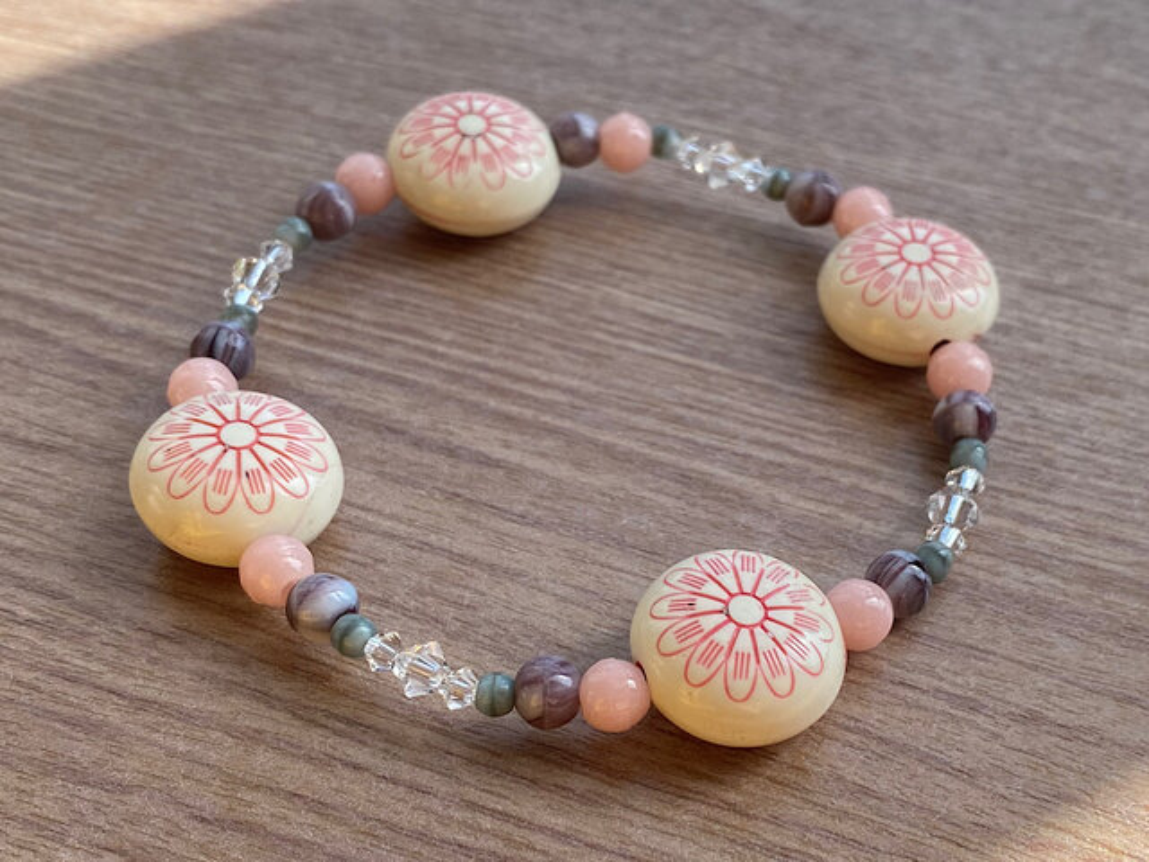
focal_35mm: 26
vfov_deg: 53.1
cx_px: 574
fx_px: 863
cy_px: 431
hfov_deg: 67.3
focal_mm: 4.25
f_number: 1.8
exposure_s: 1/845
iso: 32
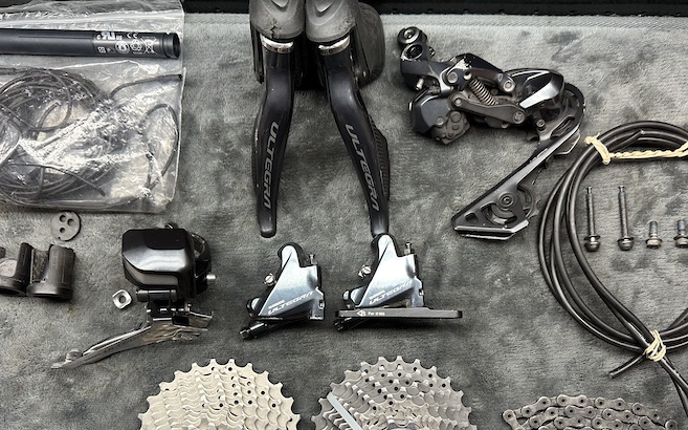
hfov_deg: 61.2
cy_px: 280
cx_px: 371
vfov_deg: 40.2
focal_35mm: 31
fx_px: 581
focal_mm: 6.86
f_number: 1.78
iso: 125
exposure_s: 1/60
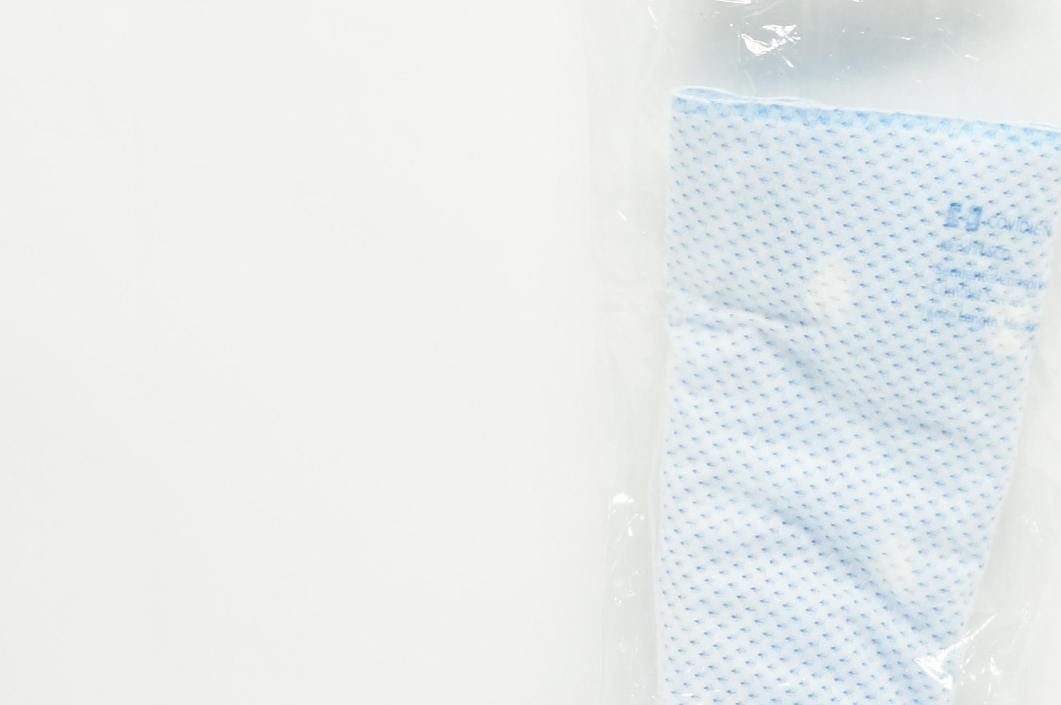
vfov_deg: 14.2
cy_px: 244
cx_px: 846
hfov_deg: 21.0
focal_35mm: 96
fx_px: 2835
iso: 400
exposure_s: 1/15
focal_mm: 25
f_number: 11
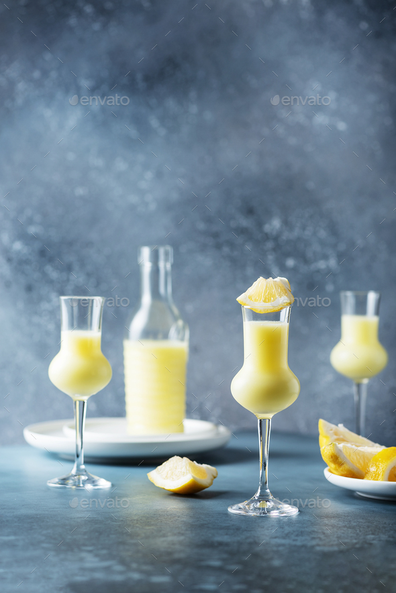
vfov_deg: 19.5
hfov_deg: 13.1
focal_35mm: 105
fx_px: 1731
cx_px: 198
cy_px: 296
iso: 100
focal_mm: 105
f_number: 5.6
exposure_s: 1/160
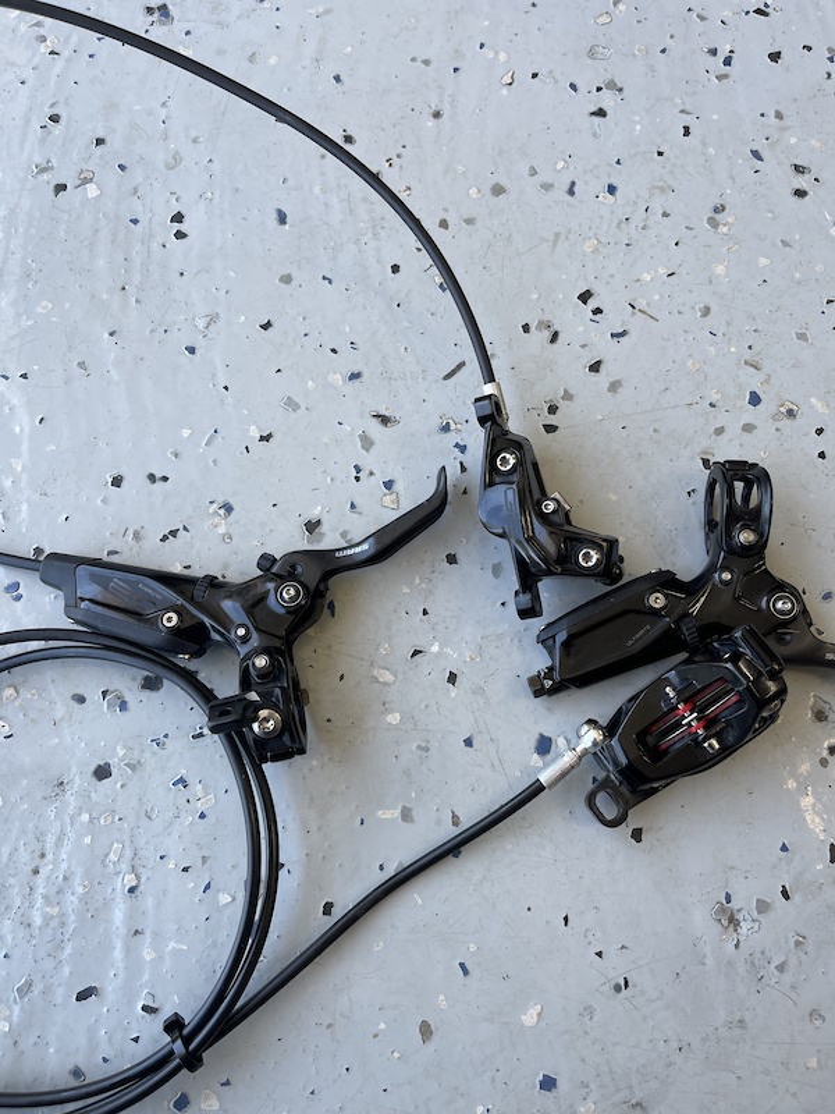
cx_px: 418
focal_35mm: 26
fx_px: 836
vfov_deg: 67.3
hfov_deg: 53.1
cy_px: 557
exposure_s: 1/197
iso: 32
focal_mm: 5.1
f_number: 1.6
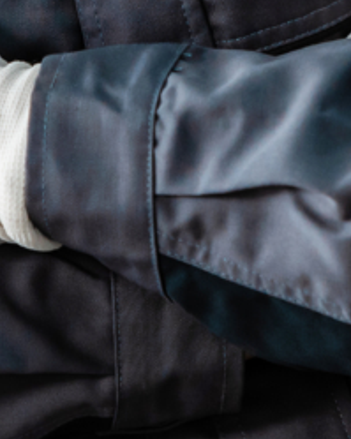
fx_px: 9550
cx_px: 295
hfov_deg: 2.1
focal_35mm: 735
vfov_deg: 2.6
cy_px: -45
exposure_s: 1/200
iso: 320
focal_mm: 130
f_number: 3.5
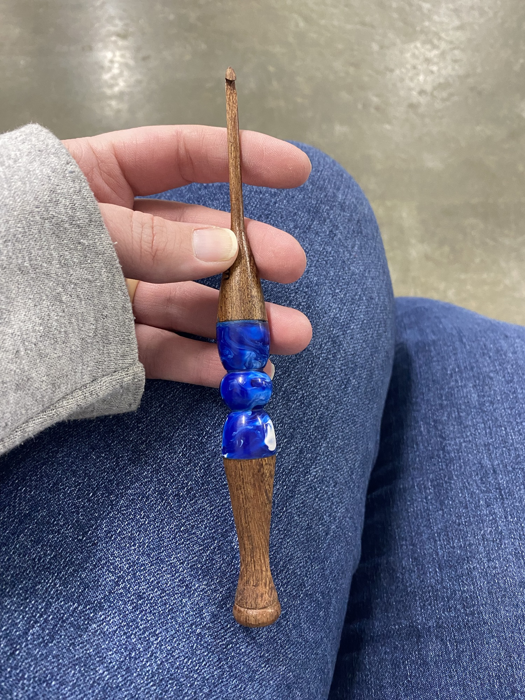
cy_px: 350
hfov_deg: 53.1
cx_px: 262
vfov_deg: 67.3
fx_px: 526
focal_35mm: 26
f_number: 1.8
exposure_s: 1/60
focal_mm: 4.25
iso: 500
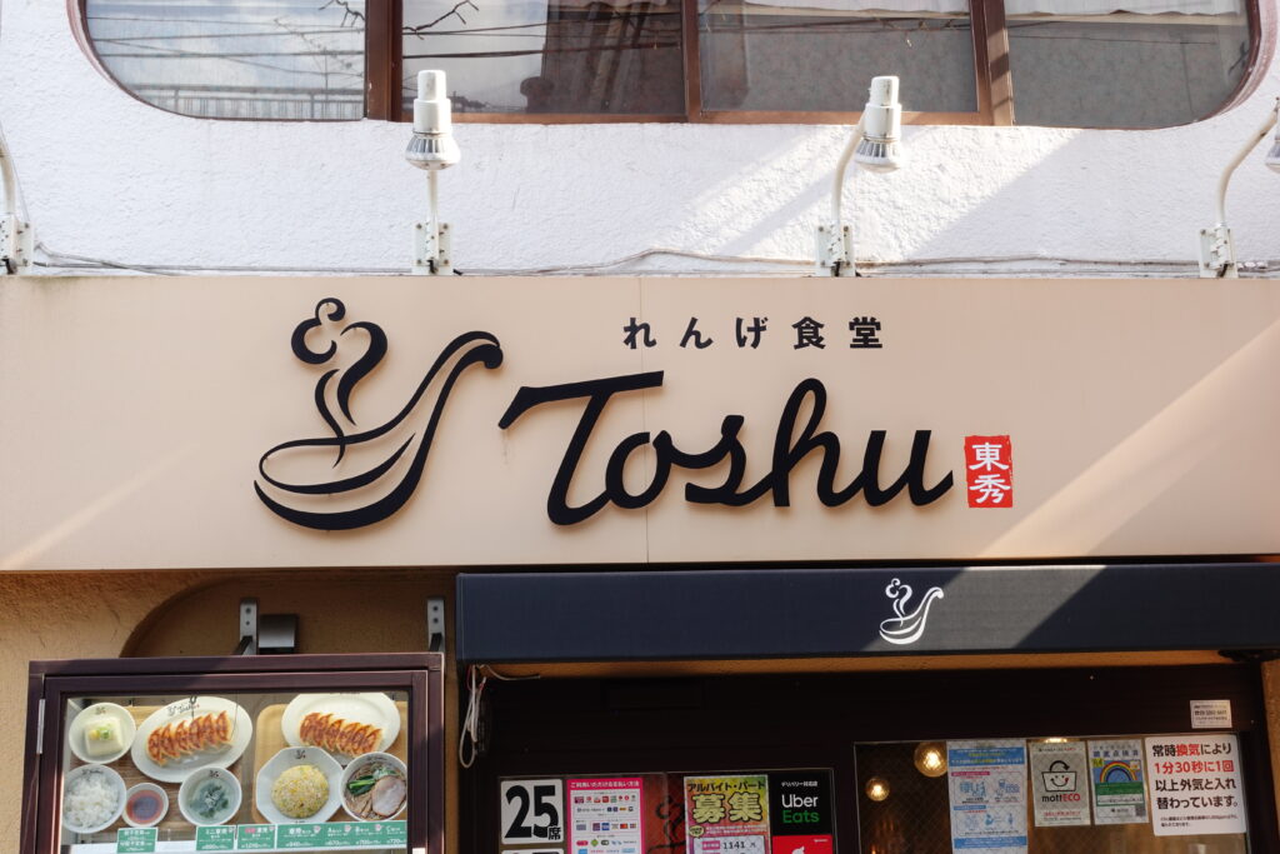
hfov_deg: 40.3
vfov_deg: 27.5
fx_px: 1742
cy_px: 427
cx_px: 640
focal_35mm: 49
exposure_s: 1/50
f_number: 8
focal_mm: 17.9
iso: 200
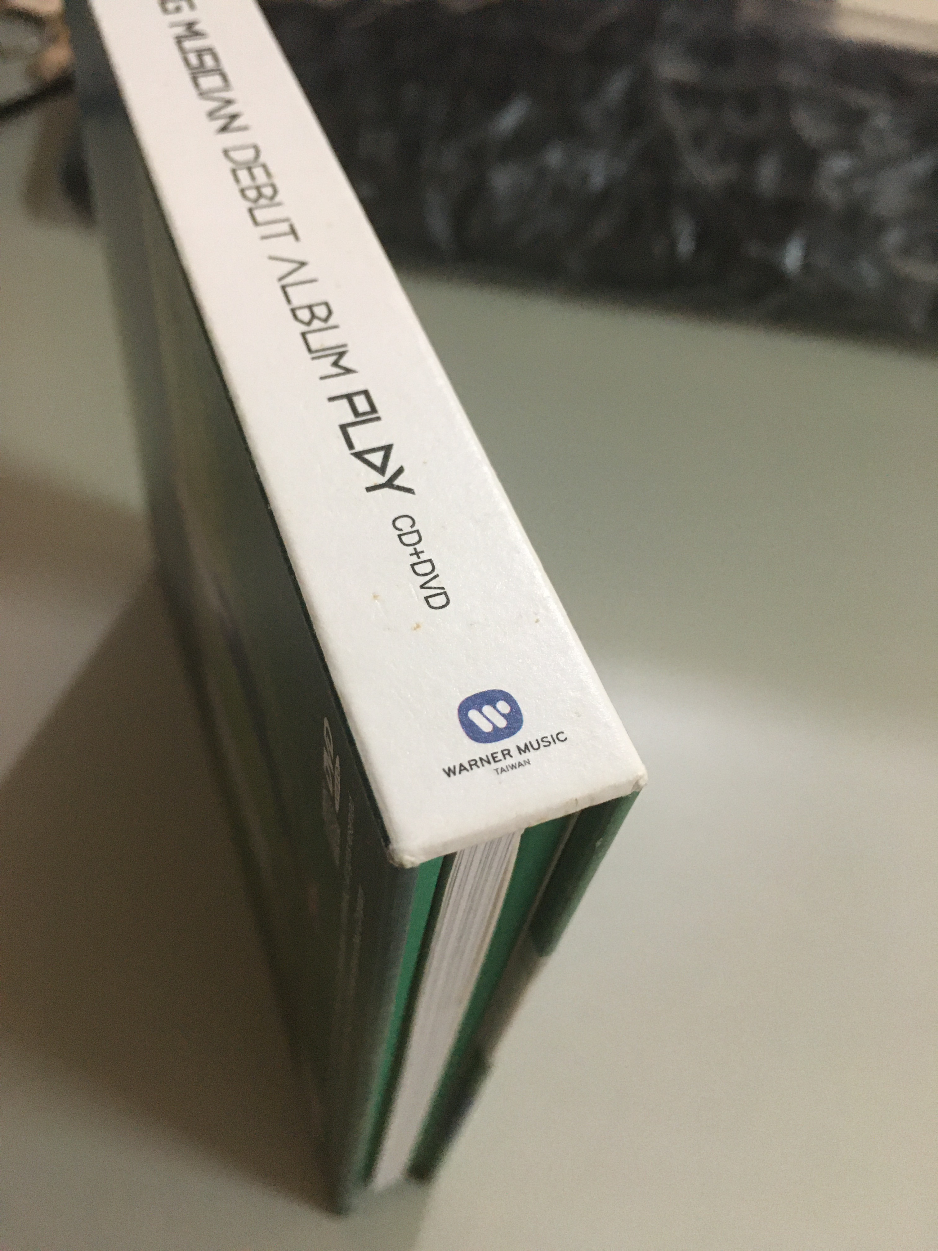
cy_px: 626
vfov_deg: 61.7
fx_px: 1048
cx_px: 469
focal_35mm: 29
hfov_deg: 48.2
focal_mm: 4.15
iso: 200
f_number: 2.2
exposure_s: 1/30
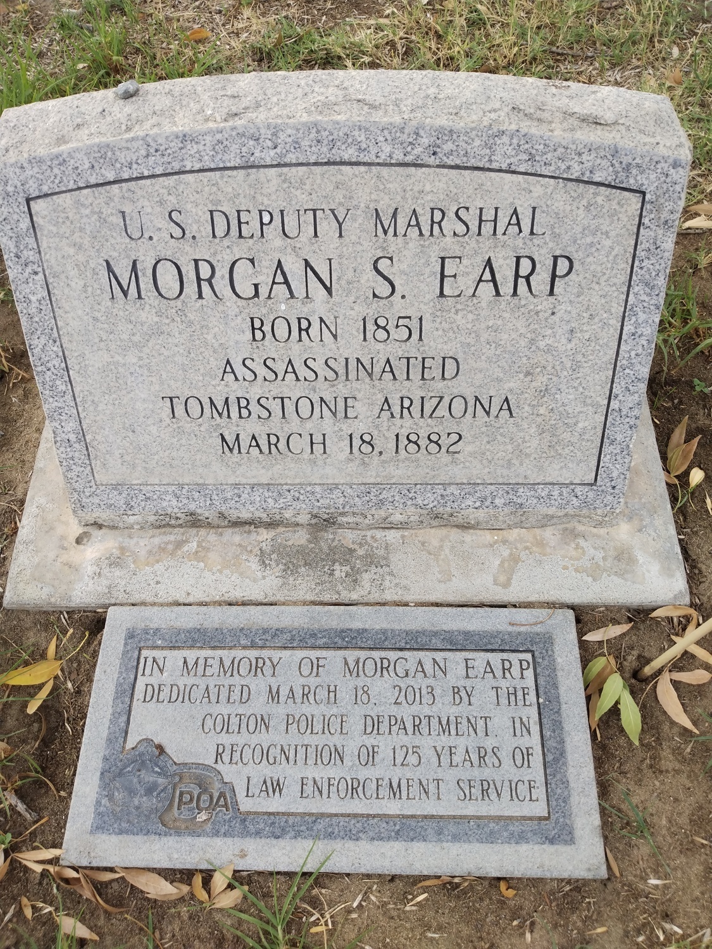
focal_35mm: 20
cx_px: 356
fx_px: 548
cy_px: 474
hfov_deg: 66.0
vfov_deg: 81.7
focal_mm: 3.54
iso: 139
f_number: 2
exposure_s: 1/120
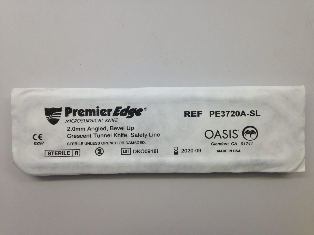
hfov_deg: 55.4
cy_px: 118
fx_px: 299
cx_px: 157
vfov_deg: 42.9
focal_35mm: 33
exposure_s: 1/60
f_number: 2.4
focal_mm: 4.12
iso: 50
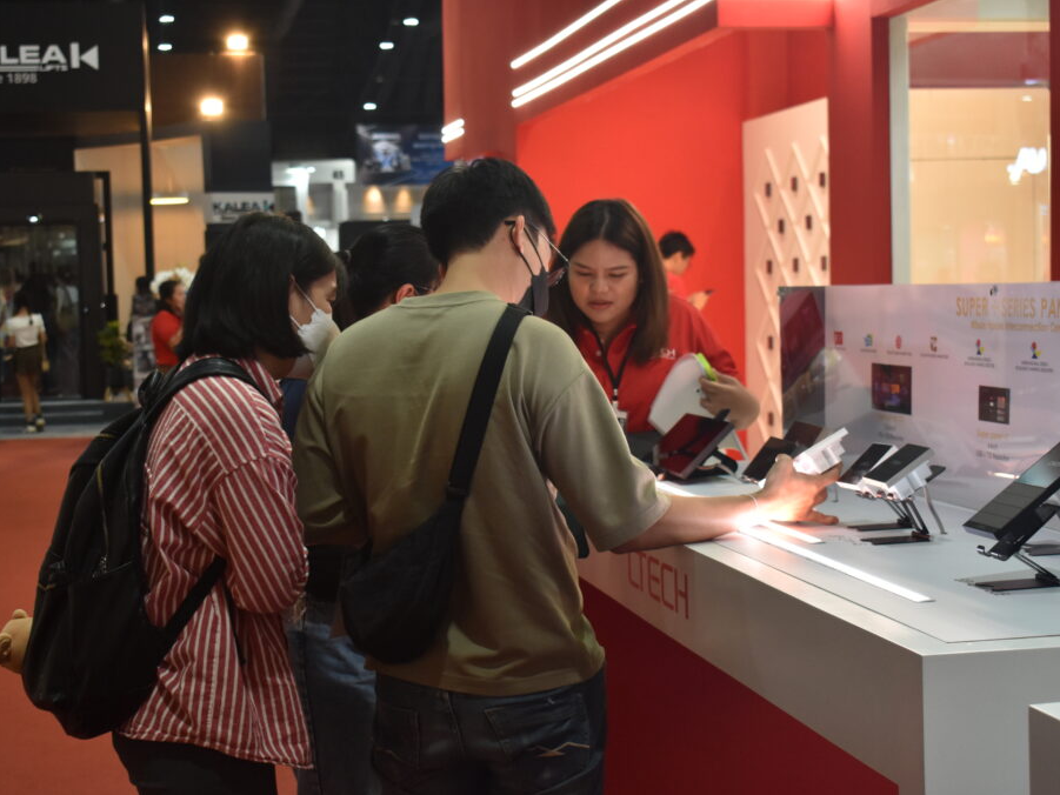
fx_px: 1807
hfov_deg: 32.7
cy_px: 400
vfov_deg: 24.8
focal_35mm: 59
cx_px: 467
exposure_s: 1/100
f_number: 4.8
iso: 1000
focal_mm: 36
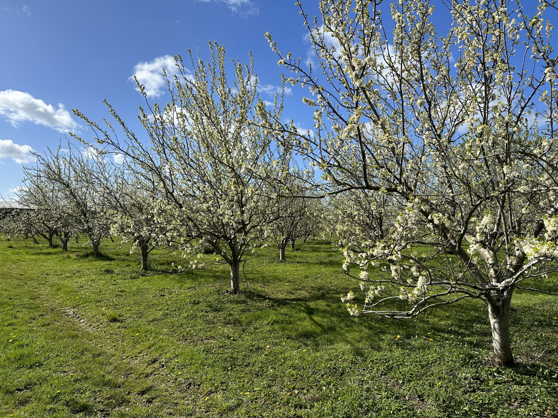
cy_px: 209
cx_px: 279
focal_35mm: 24
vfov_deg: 56.8
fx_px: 387
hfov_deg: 71.6
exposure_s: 1/5000
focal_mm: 6.86
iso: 80
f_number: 1.78
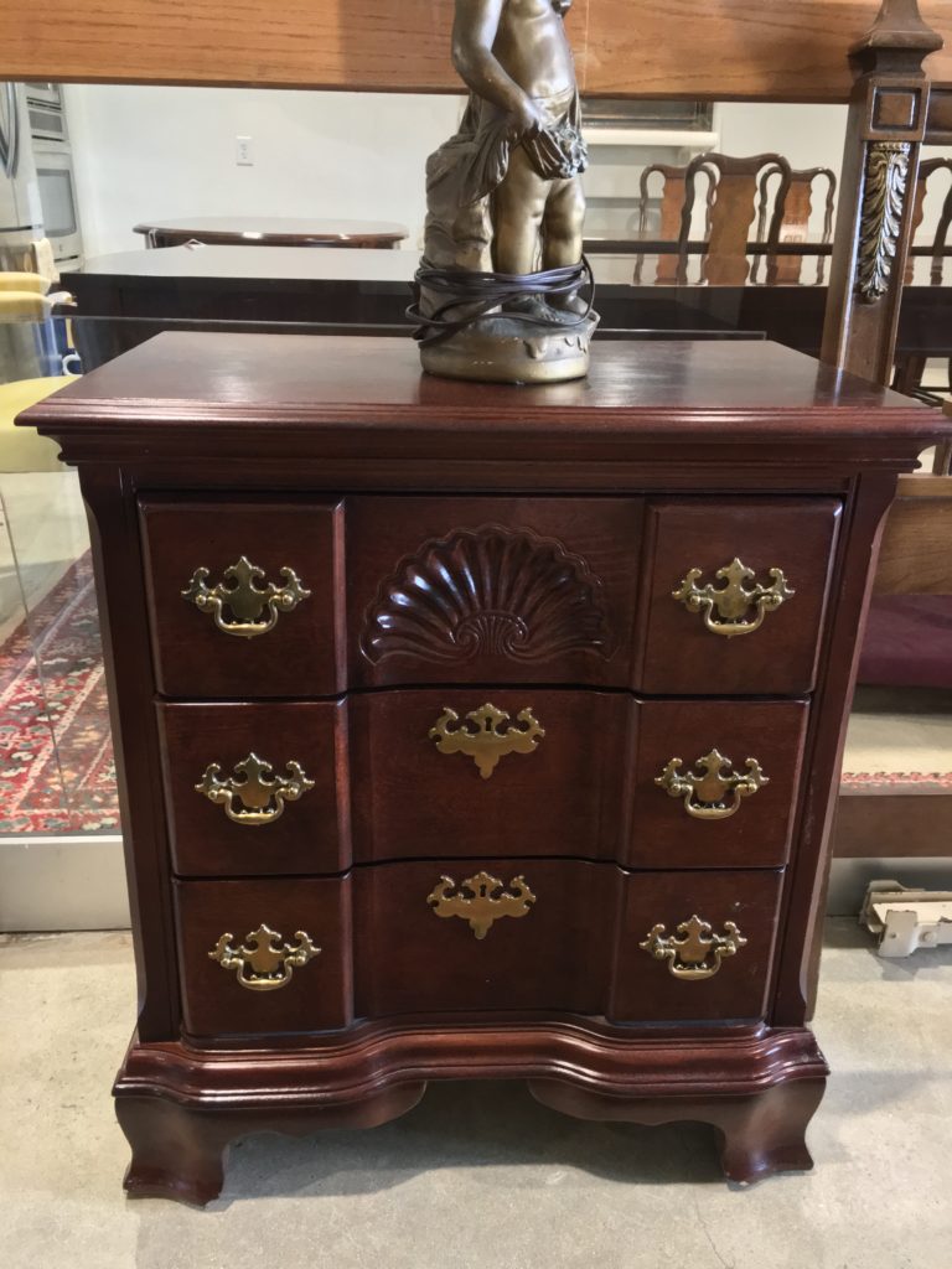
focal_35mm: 29
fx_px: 1063
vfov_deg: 61.7
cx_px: 476
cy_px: 634
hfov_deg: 48.2
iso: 200
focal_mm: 4.15
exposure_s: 1/20
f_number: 2.2
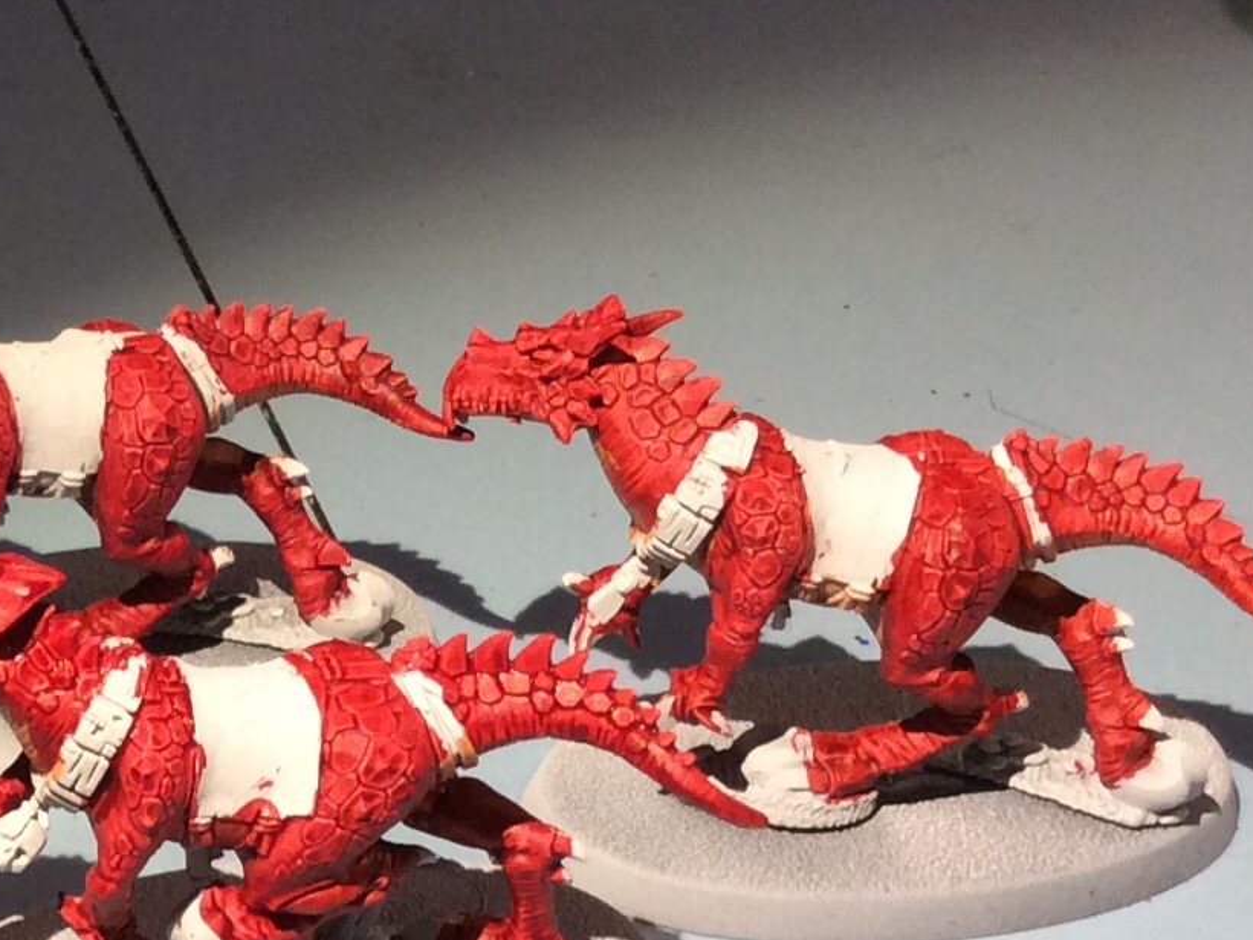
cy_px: 879
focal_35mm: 101
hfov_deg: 18.2
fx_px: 3656
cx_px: -342
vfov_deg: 14.5
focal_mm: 3.3
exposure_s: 1/25
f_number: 2.4
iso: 64
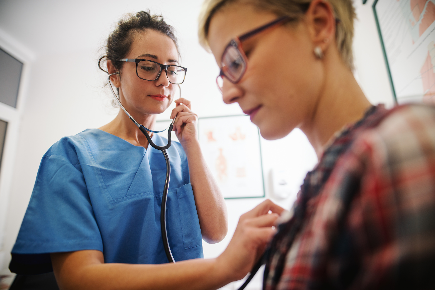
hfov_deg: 84.0
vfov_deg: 62.0
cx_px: 218
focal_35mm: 20
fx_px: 242
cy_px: 145
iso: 400
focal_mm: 20
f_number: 2
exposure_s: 1/100
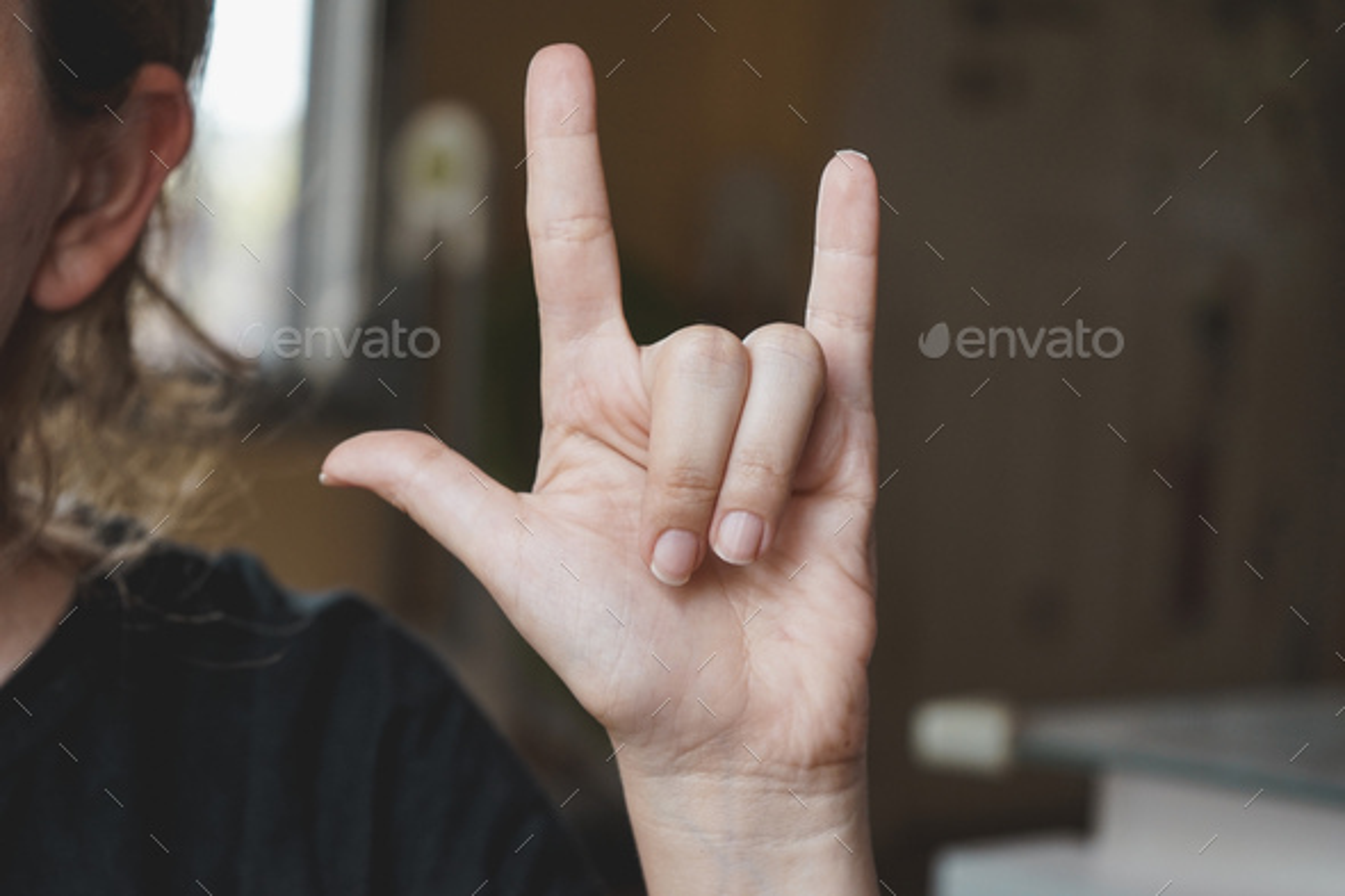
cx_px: 672
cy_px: 448
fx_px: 2614
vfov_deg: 19.4
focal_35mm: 70
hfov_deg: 28.9
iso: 640
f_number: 5.6
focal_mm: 70
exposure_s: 1/160
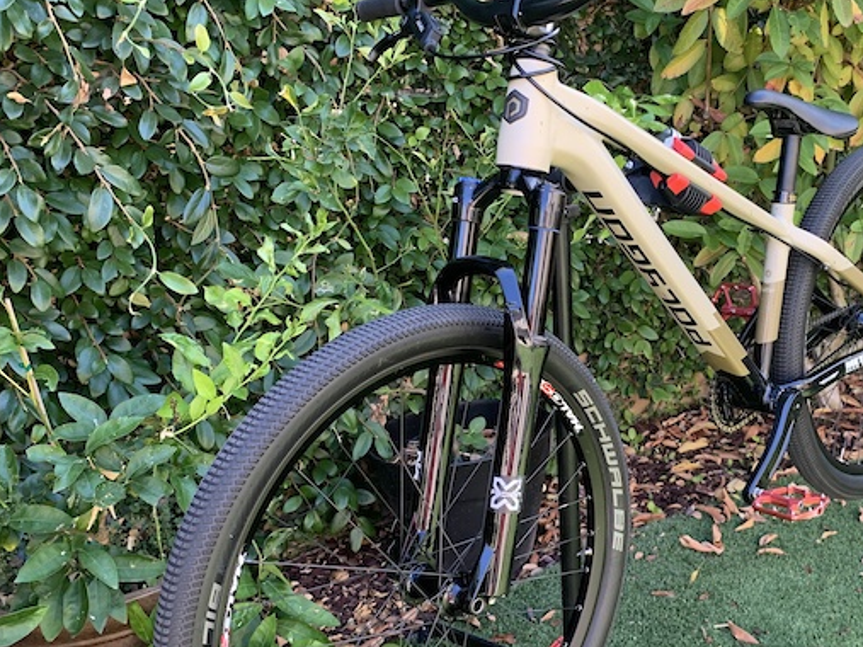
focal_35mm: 41
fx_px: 1022
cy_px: 371
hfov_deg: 44.8
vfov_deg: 35.1
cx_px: 606
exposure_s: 1/121
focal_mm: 4.25
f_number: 1.8
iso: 64
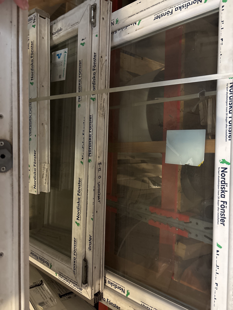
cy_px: 155
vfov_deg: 67.3
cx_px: 116
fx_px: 233
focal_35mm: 26
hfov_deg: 53.1
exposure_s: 1/25
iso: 640
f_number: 1.6
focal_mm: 5.96
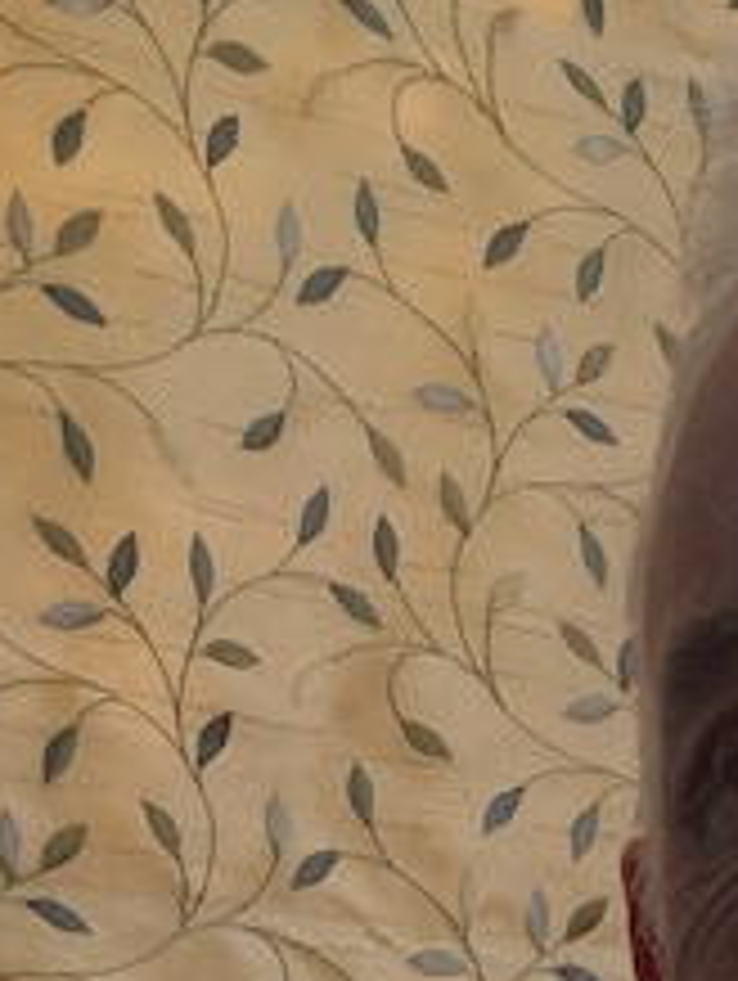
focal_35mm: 136
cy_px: 1647
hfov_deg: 10.8
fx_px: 3858
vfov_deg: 13.3
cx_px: 819
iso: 25
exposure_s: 1/370
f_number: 2.2
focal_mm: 4.15
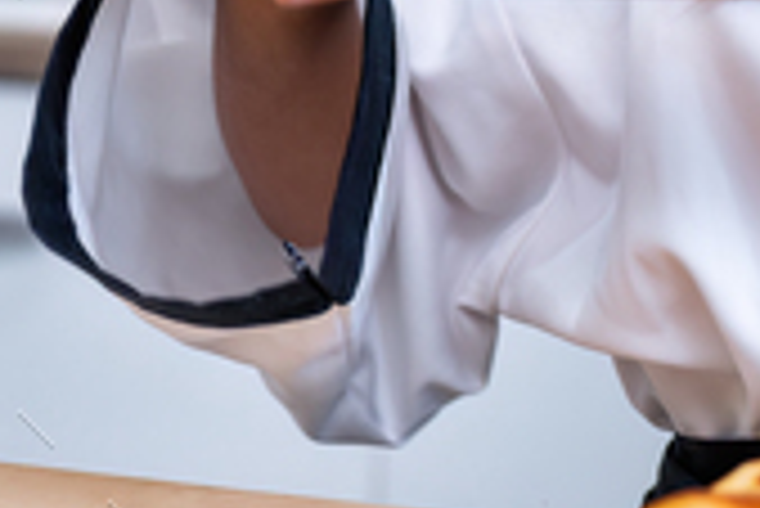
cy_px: -263
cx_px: 1138
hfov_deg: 15.5
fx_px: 2578
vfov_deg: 10.8
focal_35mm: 122
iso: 320
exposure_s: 1/500
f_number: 1.4
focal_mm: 35
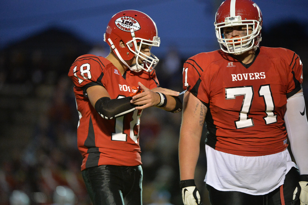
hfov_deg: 5.7
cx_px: 154
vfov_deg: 3.8
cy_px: 102
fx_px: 3077
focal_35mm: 360
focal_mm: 360
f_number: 4
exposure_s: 1/400
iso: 8000
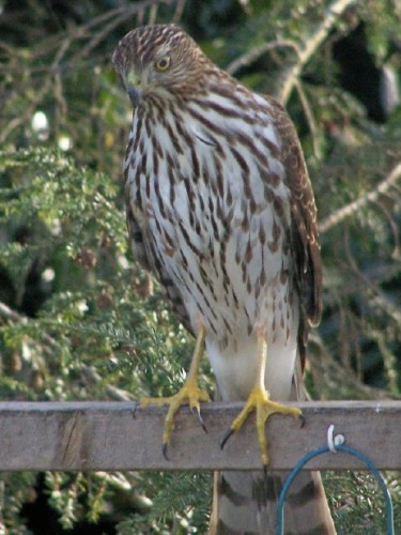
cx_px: 200
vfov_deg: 5.2
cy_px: 268
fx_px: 5869
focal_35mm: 380
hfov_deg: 3.9
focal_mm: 63
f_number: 3.7
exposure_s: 1/350
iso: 140
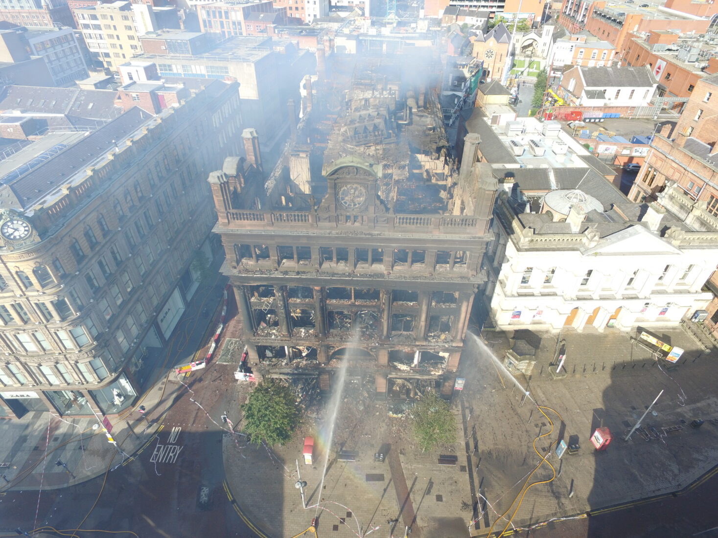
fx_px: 415
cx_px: 359
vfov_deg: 66.0
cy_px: 269
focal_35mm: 20
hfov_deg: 81.8
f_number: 2.8
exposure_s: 1/376
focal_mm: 3.61
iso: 100
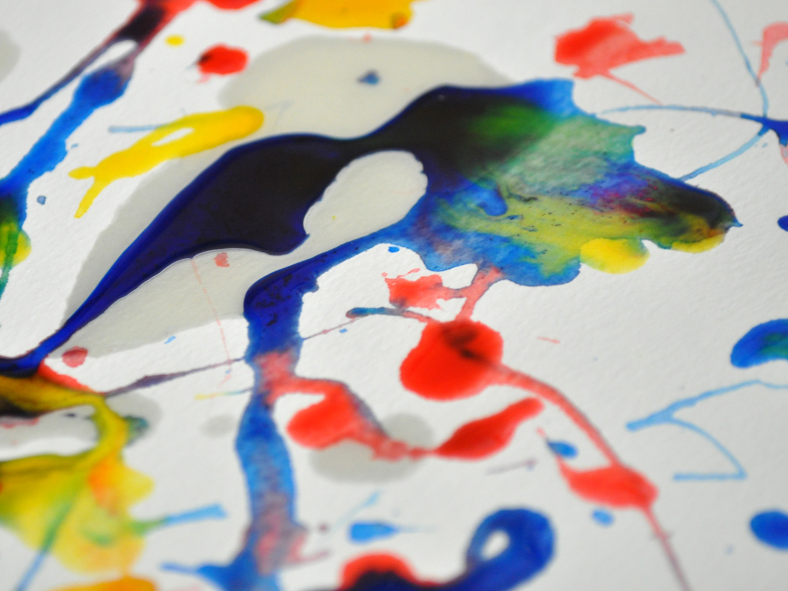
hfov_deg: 18.3
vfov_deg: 13.8
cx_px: 269
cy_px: 241
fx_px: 2436
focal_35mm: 107
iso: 900
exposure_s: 1/60
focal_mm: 52
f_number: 5.6
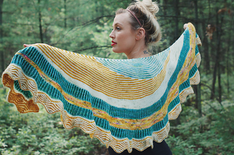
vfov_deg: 14.8
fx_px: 597
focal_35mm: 92
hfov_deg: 22.2
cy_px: 71
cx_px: 112
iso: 400
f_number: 5
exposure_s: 1/100
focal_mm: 50
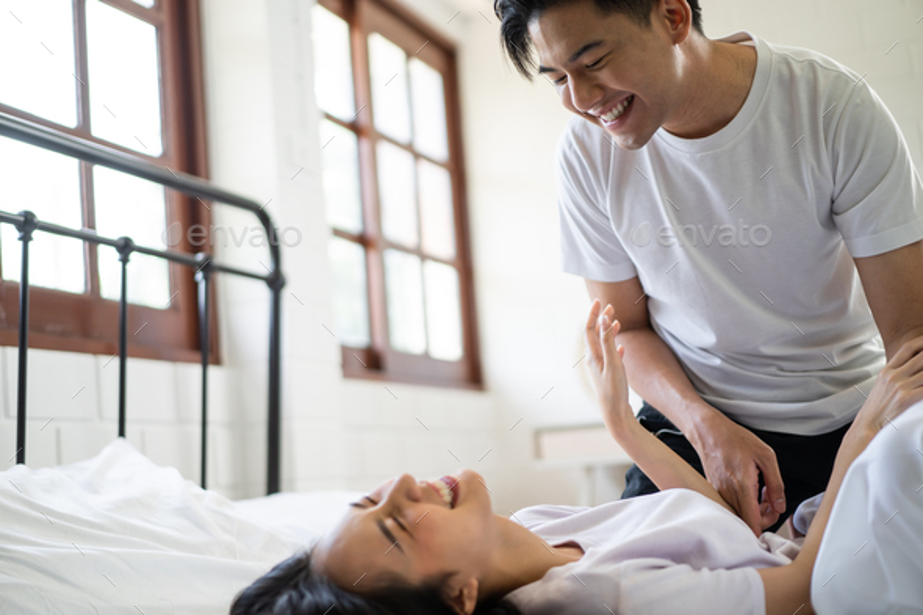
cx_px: 462
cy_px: 308
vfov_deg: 24.6
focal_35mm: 55
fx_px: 1410
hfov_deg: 36.3
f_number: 2
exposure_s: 1/400
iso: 320
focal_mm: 55
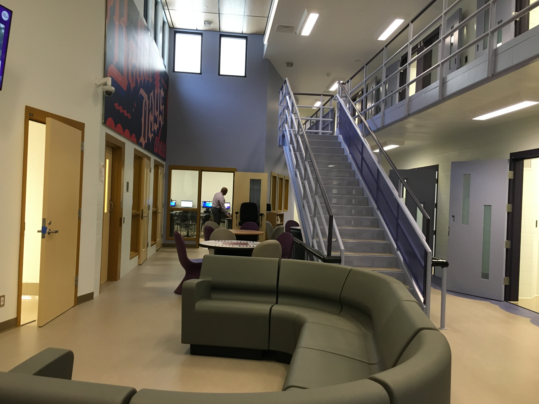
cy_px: 202
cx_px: 270
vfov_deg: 48.2
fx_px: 452
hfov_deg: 61.7
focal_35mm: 29
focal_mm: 4.15
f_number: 2.2
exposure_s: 1/24
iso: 200
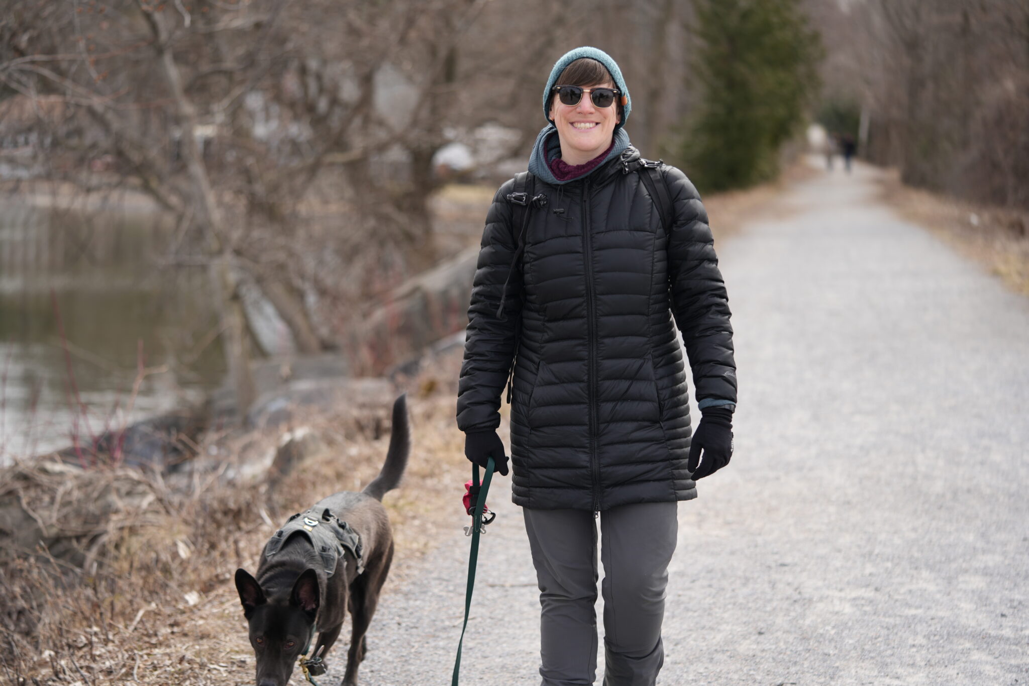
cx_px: 514
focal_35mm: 90
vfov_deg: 15.2
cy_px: 343
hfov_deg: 22.6
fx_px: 2572
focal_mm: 90
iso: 100
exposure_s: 1/800
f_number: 2.8
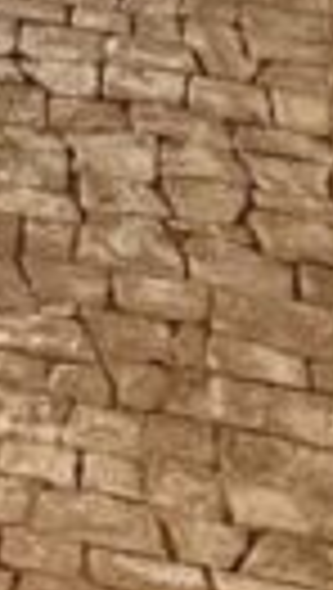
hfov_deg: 5.4
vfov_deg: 8.3
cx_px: -936
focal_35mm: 199
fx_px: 3114
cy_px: -1414
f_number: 1.78
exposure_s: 1/60
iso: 320
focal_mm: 6.86
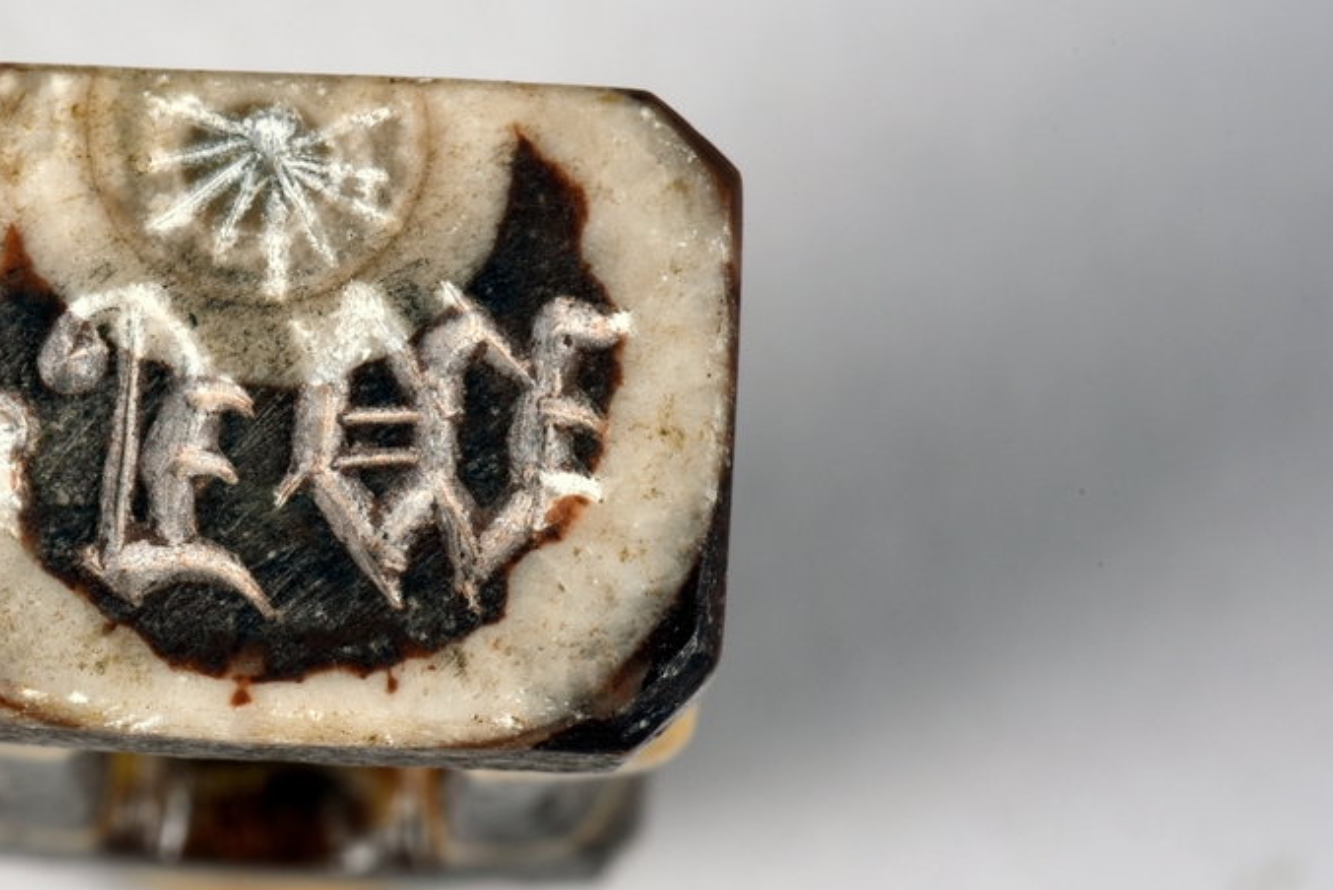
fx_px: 6890
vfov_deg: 7.4
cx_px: 199
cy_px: 474
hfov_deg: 11.0
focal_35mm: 186
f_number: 22
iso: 200
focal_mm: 105
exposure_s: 1/160
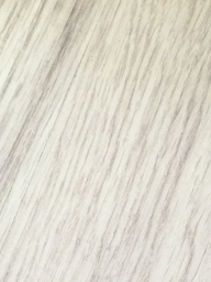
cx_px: 158
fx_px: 788
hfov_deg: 15.2
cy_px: 440
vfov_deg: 17.8
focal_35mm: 97
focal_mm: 3.3
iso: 80
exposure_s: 1/33
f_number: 2.4
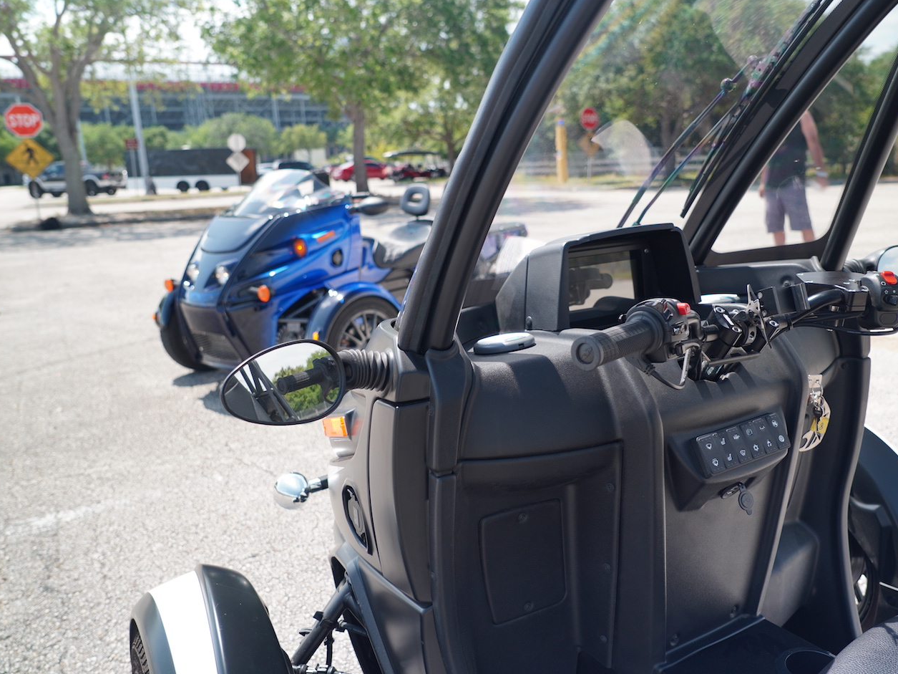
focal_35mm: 30
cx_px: 499
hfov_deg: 59.8
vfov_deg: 46.8
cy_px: 333
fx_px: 778
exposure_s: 1/30
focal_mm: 18
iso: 160
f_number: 2.8
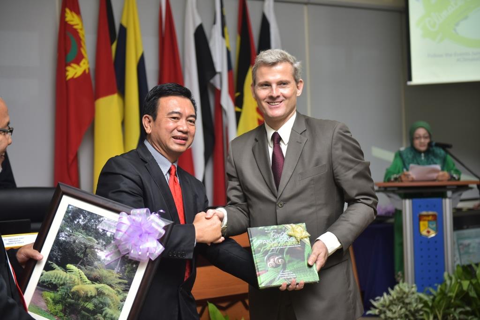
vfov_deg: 21.9
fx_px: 827
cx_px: 240
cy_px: 160
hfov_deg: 32.4
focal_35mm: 62
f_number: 3.2
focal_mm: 62
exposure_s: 1/200
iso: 400
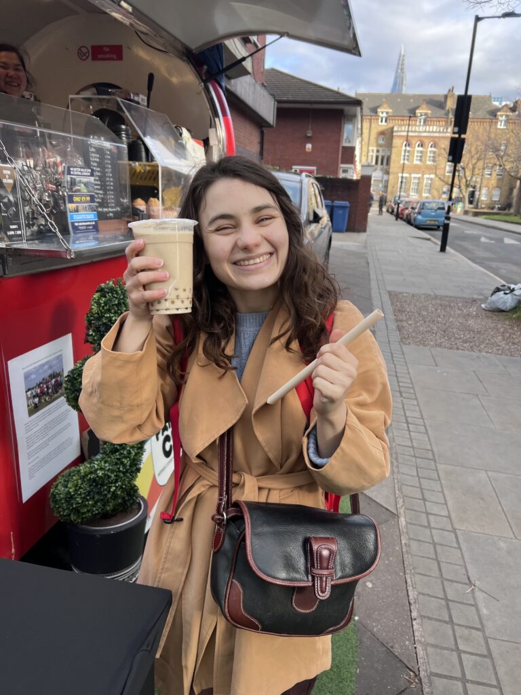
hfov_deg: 53.1
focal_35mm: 26
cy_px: 348
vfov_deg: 67.3
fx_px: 522
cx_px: 260
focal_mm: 5.7
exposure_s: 1/445
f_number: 1.5
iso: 50
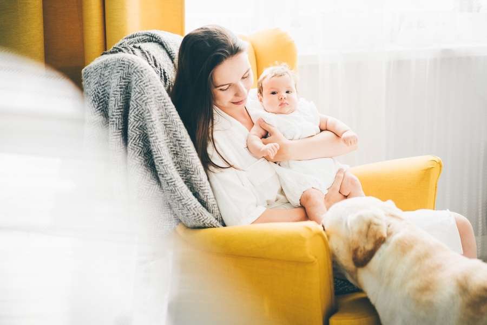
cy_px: 162
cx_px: 244
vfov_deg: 24.6
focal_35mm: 55
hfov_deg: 36.2
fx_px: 744
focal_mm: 55
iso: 400
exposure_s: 1/250
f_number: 1.8
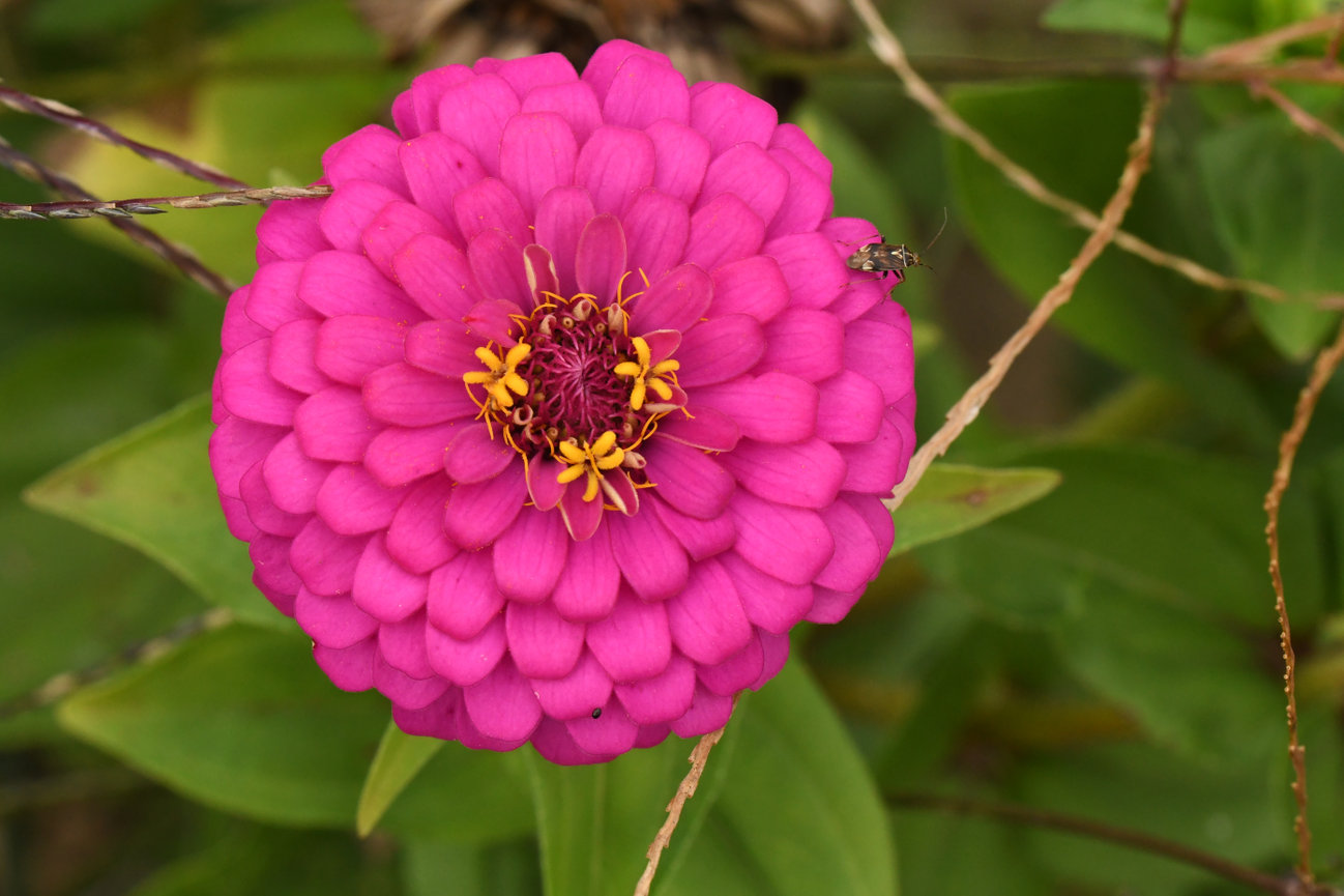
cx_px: 672
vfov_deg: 10.2
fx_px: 5039
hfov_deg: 15.2
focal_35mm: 135
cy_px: 448
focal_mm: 90
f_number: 16
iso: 2000
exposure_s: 1/200
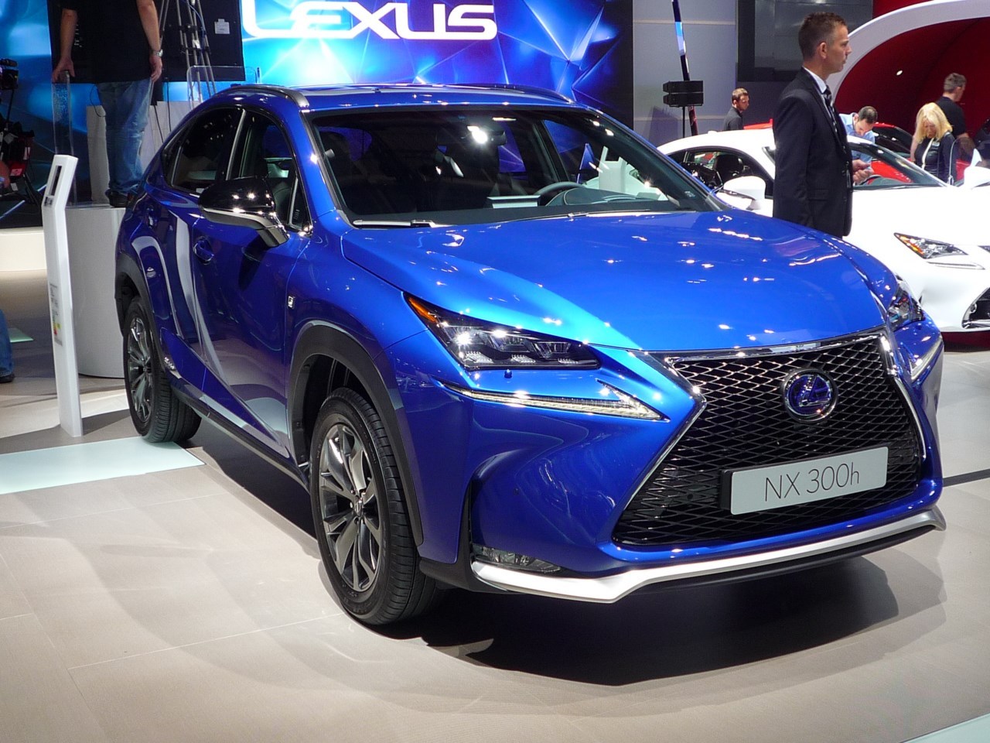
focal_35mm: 47
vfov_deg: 30.9
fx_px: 1344
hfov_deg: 40.4
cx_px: 495
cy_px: 372
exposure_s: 1/50
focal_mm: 5.8
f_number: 3.6
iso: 100
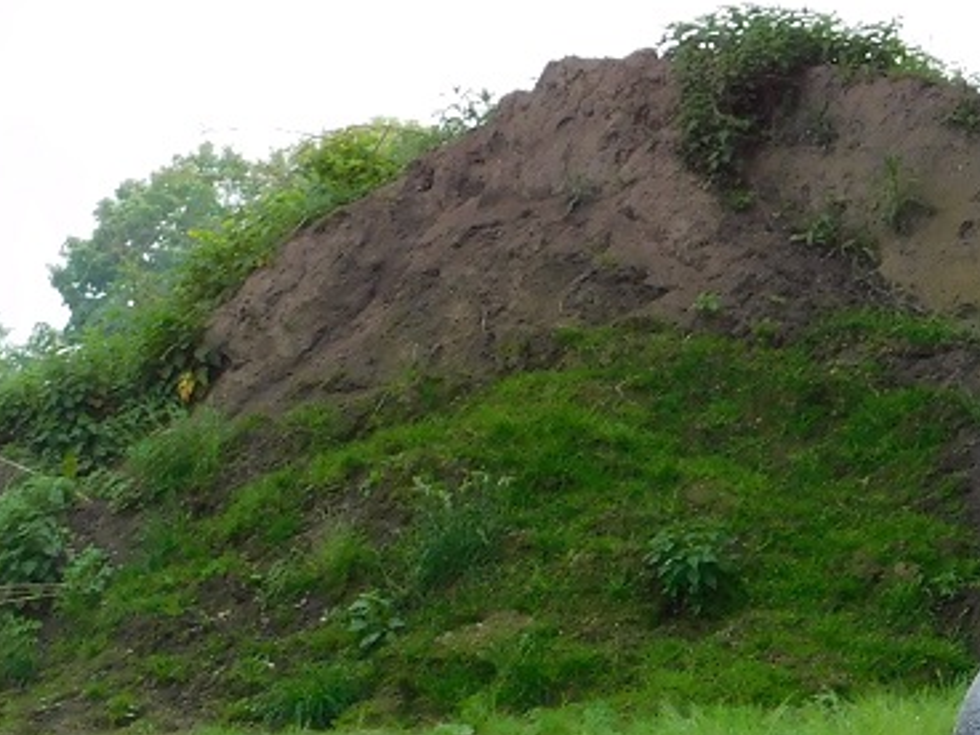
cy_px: 242
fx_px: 8776
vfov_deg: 4.8
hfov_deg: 6.3
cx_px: 1377
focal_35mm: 310
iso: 125
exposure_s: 1/160
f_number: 4.6
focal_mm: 17.6
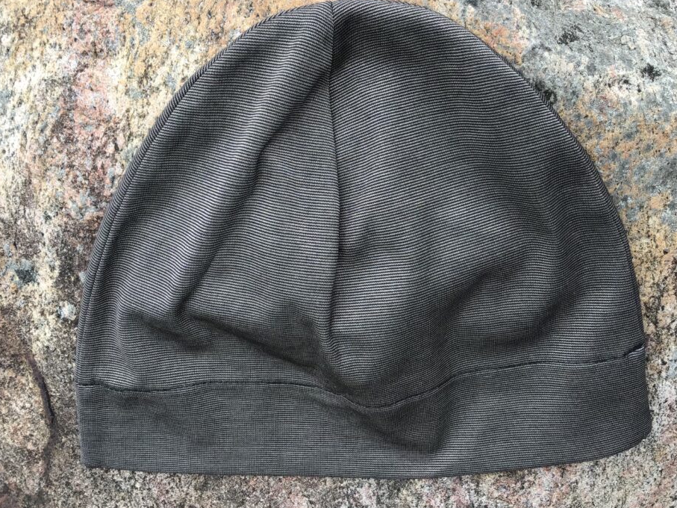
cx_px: 331
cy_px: 232
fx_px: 684
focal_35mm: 35
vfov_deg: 40.7
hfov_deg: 52.6
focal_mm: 3.3
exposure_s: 1/100
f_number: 2.4
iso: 32
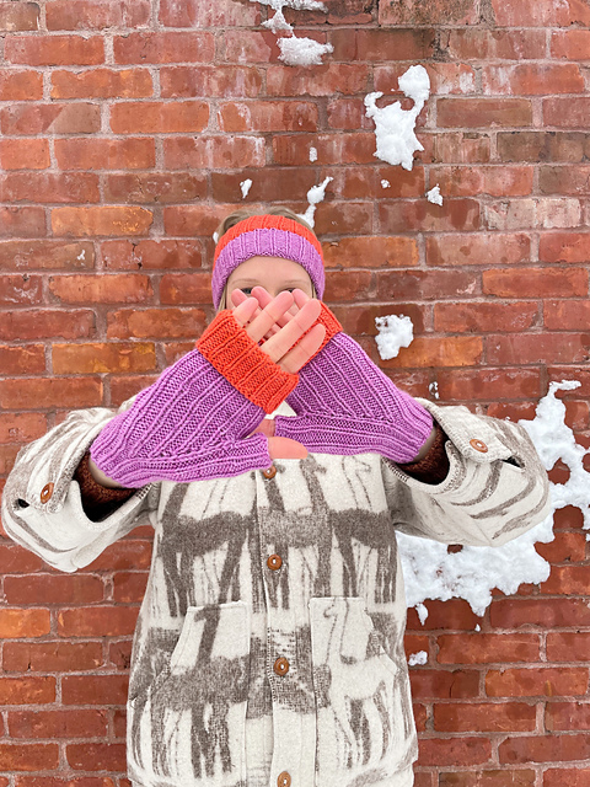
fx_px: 591
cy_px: 394
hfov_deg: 53.1
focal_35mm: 26
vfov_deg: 67.3
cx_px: 295
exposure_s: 1/384
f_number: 1.6
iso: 32
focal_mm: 4.2
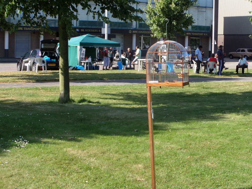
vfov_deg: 20.2
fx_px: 531
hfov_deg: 26.7
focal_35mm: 73
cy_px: 94
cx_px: 126
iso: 80
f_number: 4.2
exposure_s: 1/250
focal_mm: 11.9
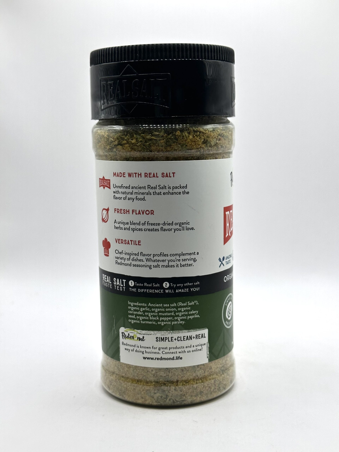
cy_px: 226
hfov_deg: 30.3
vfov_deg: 39.7
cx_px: 170
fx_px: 627
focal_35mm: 48
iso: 64
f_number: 1.78
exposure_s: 1/407
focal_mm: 6.86
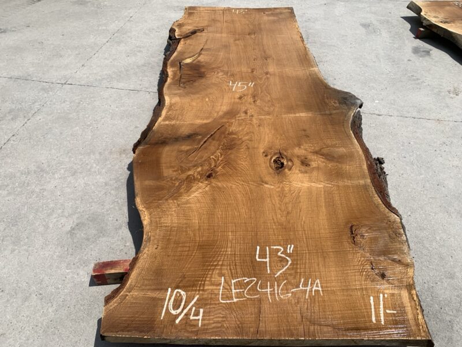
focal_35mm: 26
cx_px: 231
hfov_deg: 67.3
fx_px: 347
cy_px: 174
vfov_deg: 53.1
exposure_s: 1/4098
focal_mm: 4.25
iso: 25
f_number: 1.8
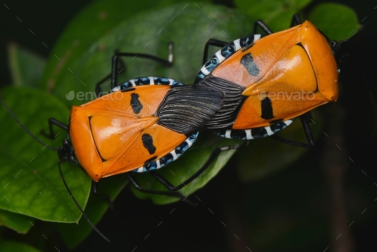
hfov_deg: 19.4
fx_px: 1100
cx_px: 188
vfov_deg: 13.1
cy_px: 126
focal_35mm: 105
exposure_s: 1/250
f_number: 13
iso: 100
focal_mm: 105
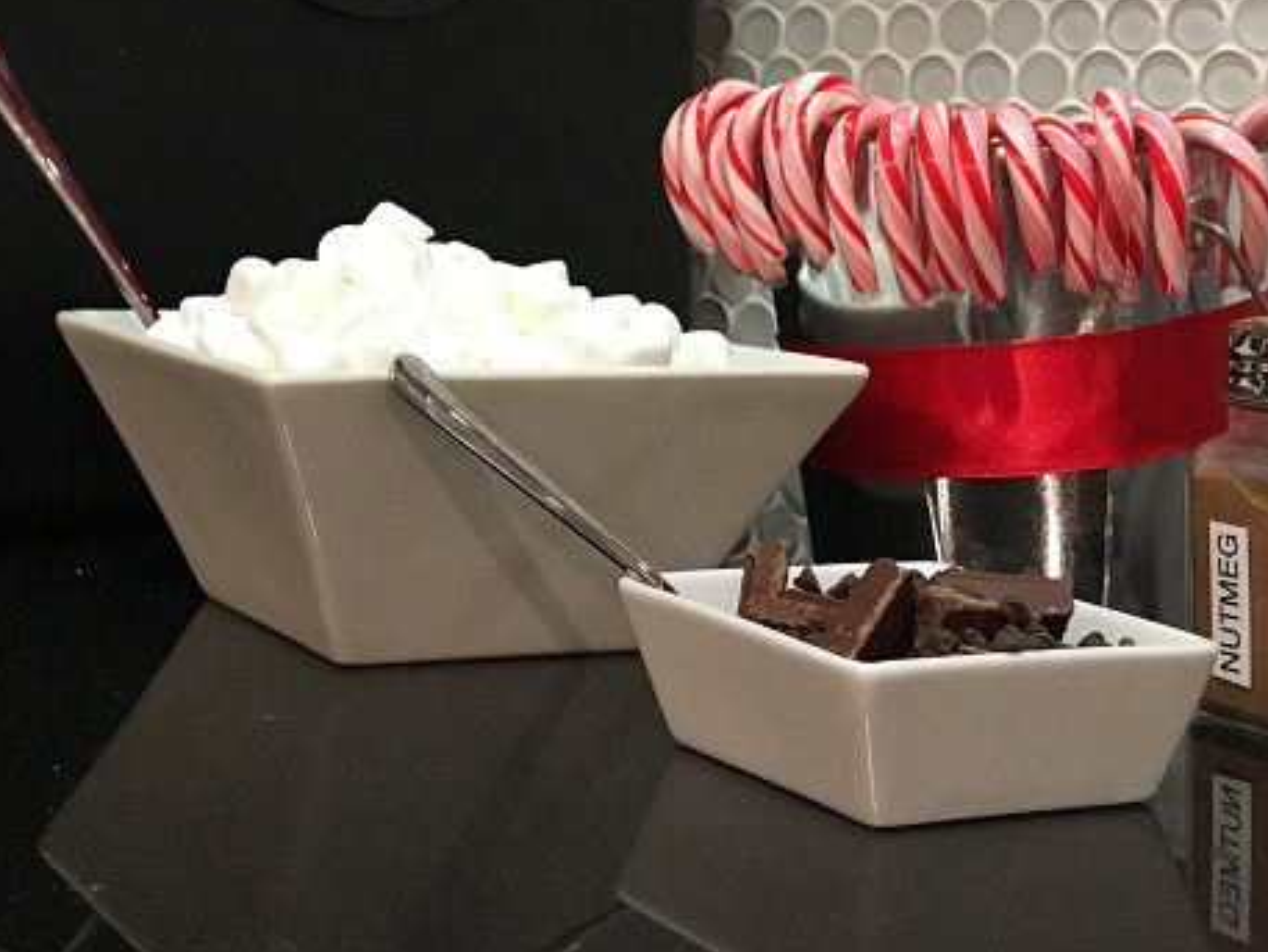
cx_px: 230
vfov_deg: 22.0
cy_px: -36
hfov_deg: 29.5
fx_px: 2345
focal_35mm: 64
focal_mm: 4.15
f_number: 2.2
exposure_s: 1/30
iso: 160
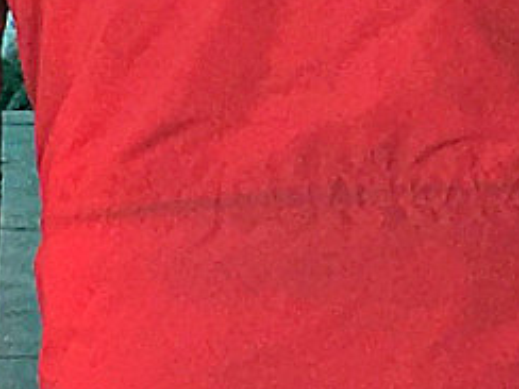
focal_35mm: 196
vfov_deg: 7.5
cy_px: 420
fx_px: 2939
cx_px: 274
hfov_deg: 10.1
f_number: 2.2
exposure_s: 1/278
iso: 25
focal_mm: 4.15
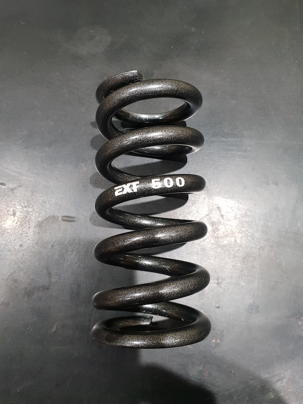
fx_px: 303
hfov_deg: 53.1
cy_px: 202
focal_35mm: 26
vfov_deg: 67.3
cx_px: 152
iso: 320
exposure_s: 1/33
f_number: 2.4
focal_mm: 4.3
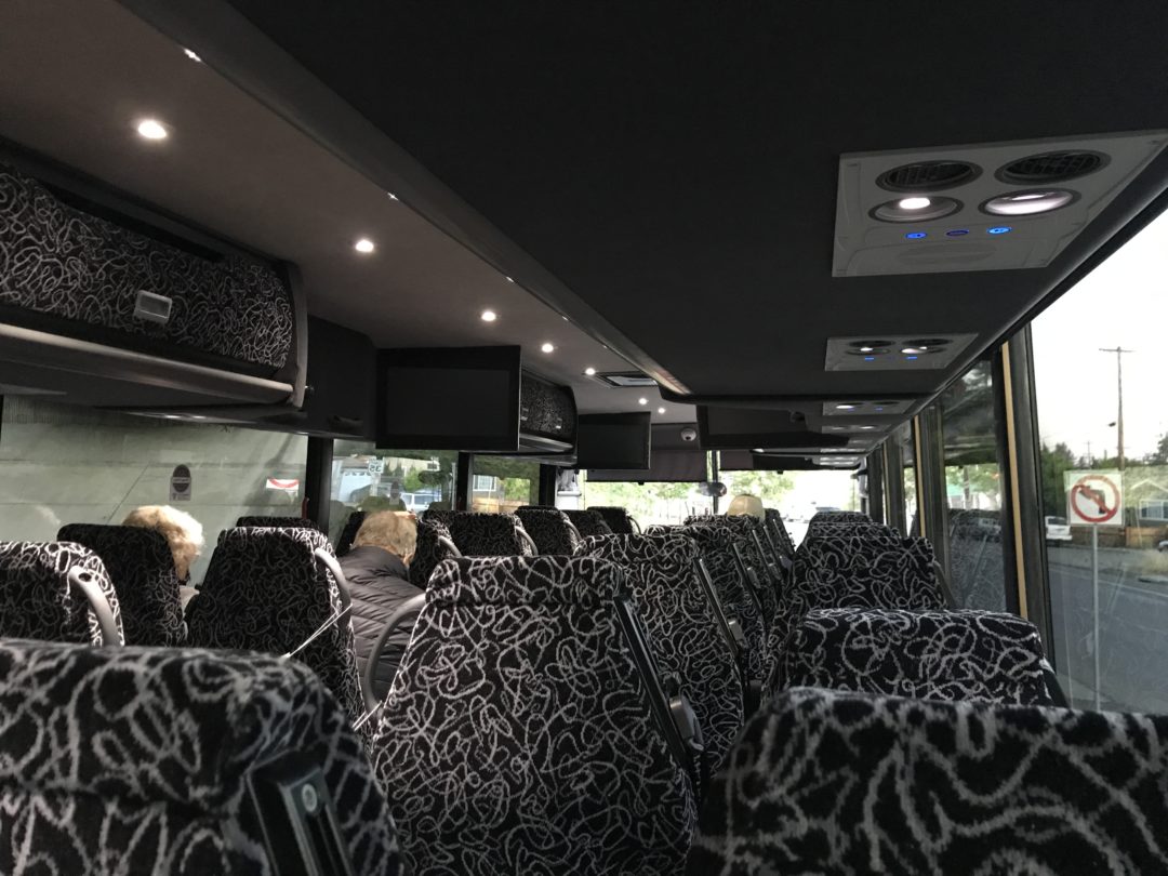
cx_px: 584
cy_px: 438
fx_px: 945
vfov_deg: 49.7
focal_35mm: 28
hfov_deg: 63.4
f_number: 1.8
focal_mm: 3.99
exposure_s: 1/6
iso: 100
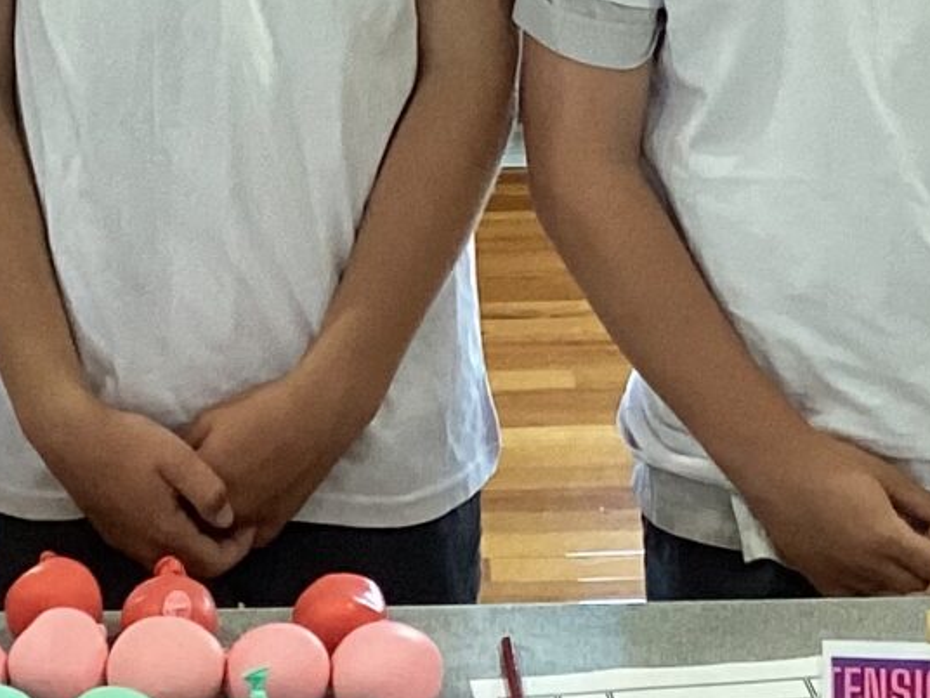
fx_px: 3976
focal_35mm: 148
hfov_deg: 13.3
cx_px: 425
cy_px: 326
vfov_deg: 10.0
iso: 100
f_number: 2.4
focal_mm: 3.3
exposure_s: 1/50
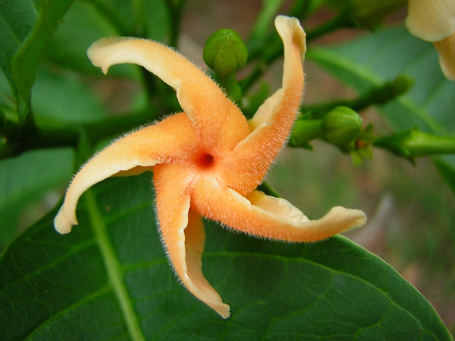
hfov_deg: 45.7
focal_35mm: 41
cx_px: 247
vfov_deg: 35.1
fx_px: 539
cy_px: 152
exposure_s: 1/107
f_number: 2.6
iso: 50
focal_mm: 4.7
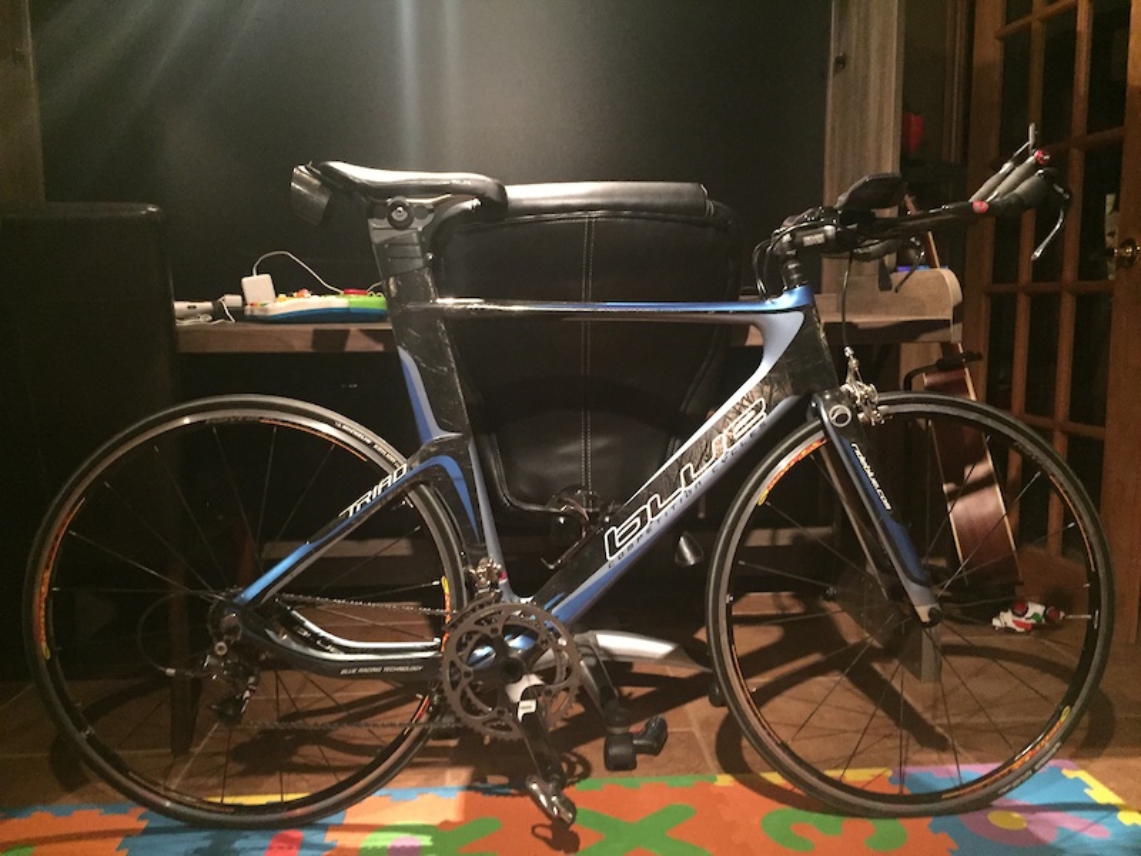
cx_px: 570
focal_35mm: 29
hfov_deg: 61.7
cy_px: 428
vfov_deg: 48.2
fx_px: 956
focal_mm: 4.15
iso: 400
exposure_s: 1/15
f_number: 2.2
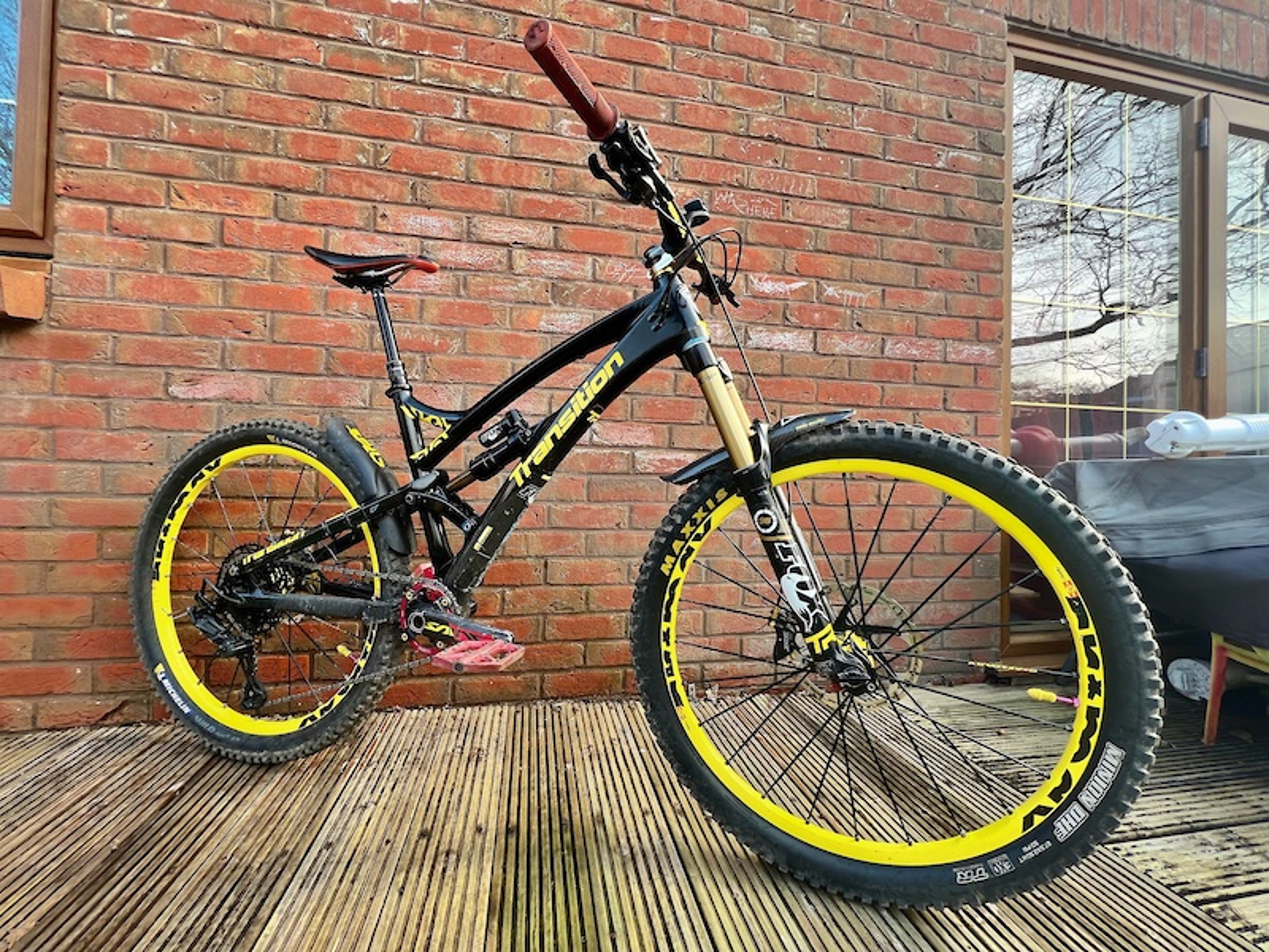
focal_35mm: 13
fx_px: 477
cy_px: 476
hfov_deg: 106.2
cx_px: 634
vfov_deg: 89.9
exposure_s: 1/99
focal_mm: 1.57
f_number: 1.8
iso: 50
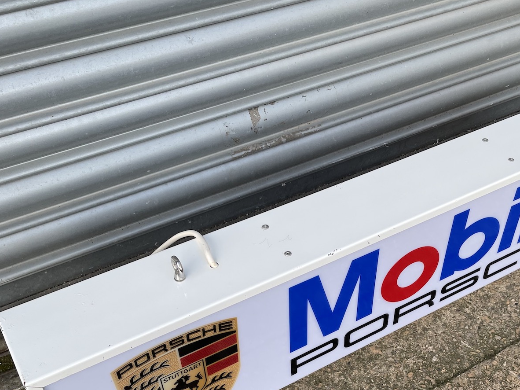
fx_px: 661
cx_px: 338
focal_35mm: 44
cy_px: 287
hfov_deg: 42.5
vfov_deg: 32.3
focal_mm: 5.1
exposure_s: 1/413
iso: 32
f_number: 1.6
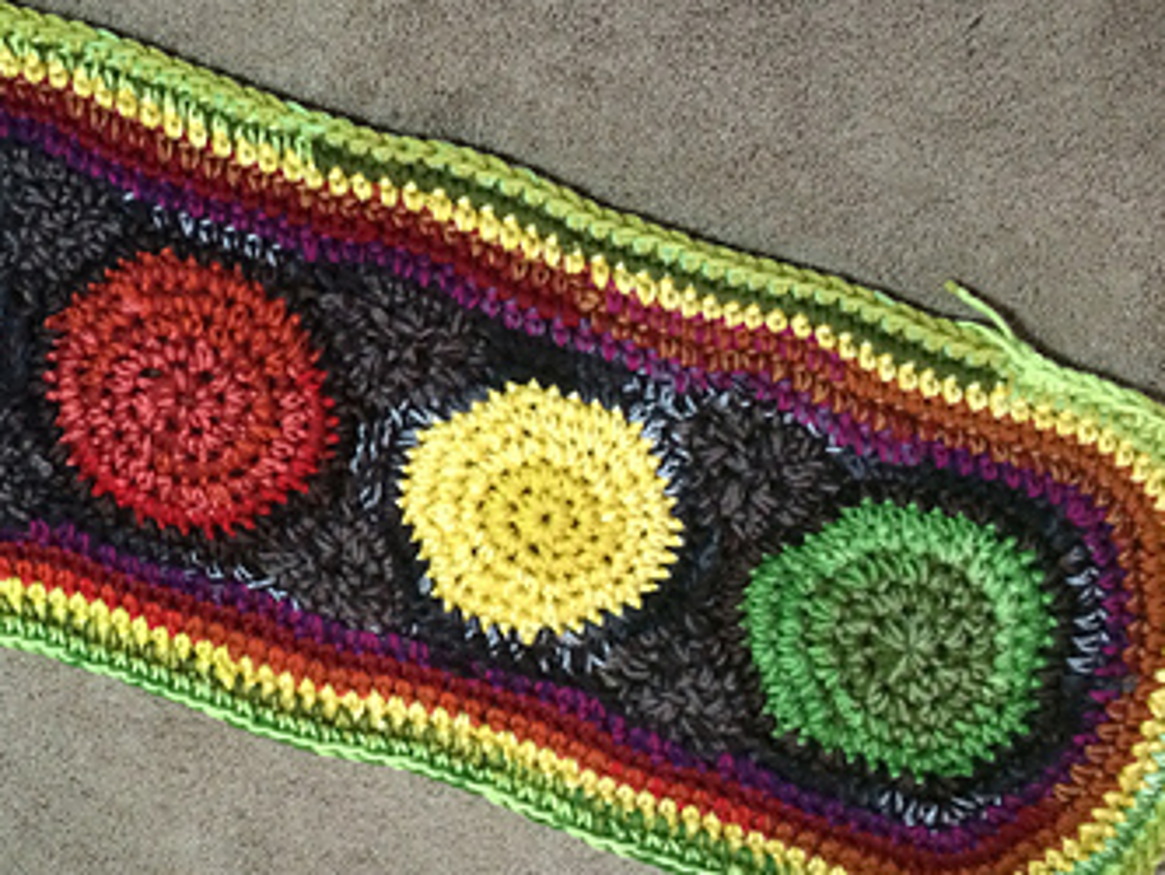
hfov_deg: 40.9
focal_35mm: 45
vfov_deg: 32.2
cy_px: 425
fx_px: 1515
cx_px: 297
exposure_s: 1/15
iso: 320
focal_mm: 4.12
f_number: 2.2
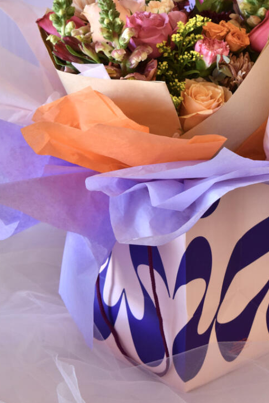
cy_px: 129
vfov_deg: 17.6
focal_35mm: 116
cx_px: 181
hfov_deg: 11.8
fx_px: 1296
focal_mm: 55
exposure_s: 1/60
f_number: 5.6
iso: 800
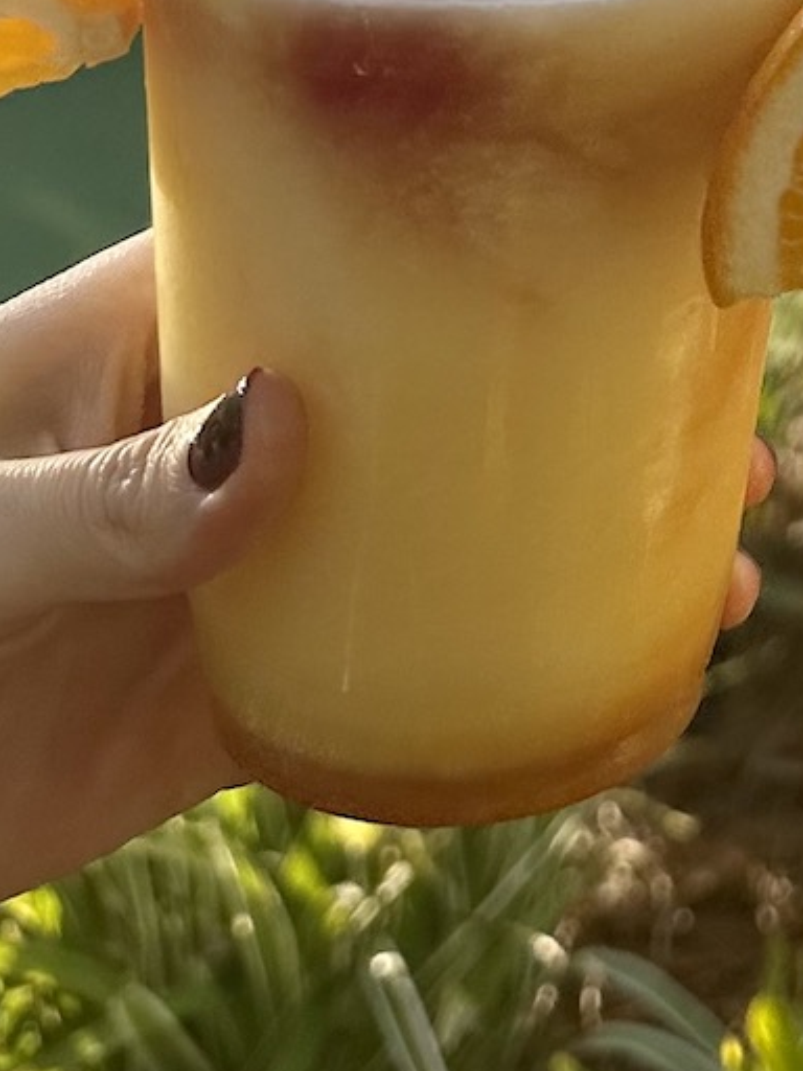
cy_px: -621
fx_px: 2784
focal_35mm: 90
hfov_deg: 15.4
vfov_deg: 18.7
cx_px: 1133
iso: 80
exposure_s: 1/3597
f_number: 1.78
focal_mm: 6.86
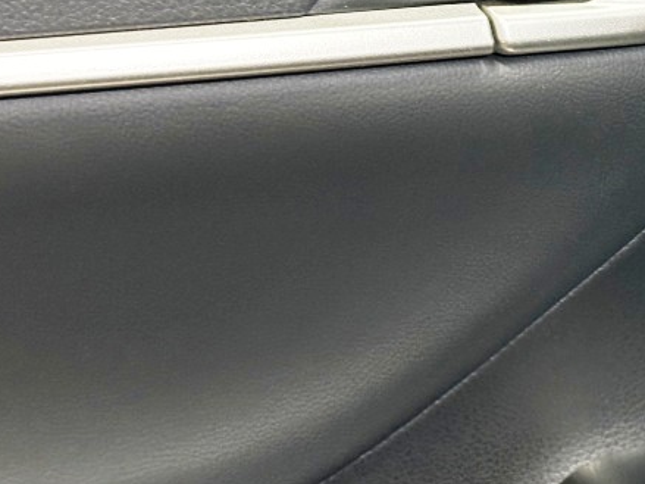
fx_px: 2086
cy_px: 196
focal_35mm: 112
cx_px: 742
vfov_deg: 13.2
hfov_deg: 16.9
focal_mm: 6.86
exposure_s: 1/24
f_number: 1.78
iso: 640
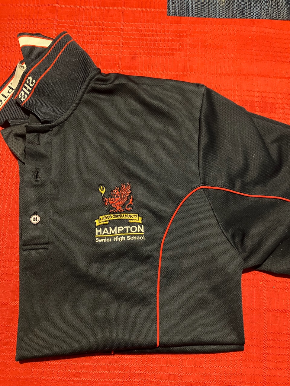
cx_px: 145
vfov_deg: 63.4
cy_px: 193
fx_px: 313
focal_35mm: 28
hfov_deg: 49.7
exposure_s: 1/23
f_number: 1.8
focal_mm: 3.99
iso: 640
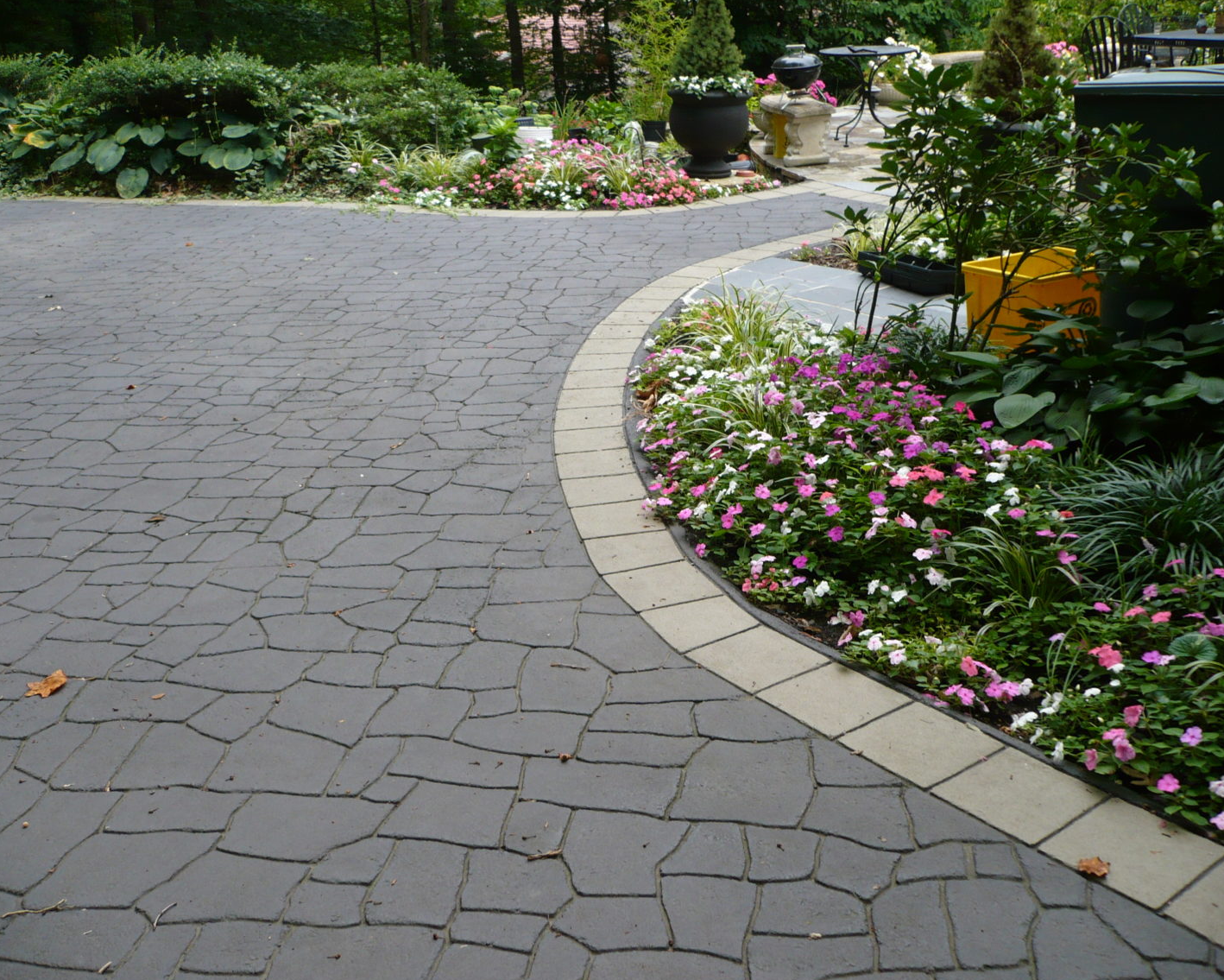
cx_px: 618
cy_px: 487
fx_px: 1341
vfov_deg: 40.1
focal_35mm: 37
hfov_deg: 49.1
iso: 100
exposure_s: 1/250
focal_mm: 5.8
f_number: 2.8
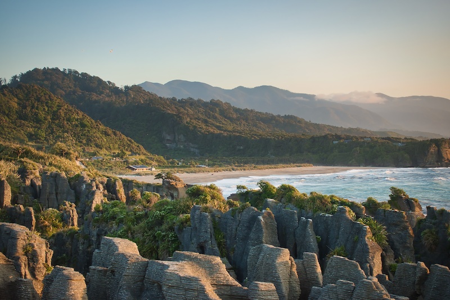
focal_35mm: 68
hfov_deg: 29.6
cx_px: 225
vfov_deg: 20.0
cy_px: 150
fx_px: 850
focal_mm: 24.82
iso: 125
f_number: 4
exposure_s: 1/100
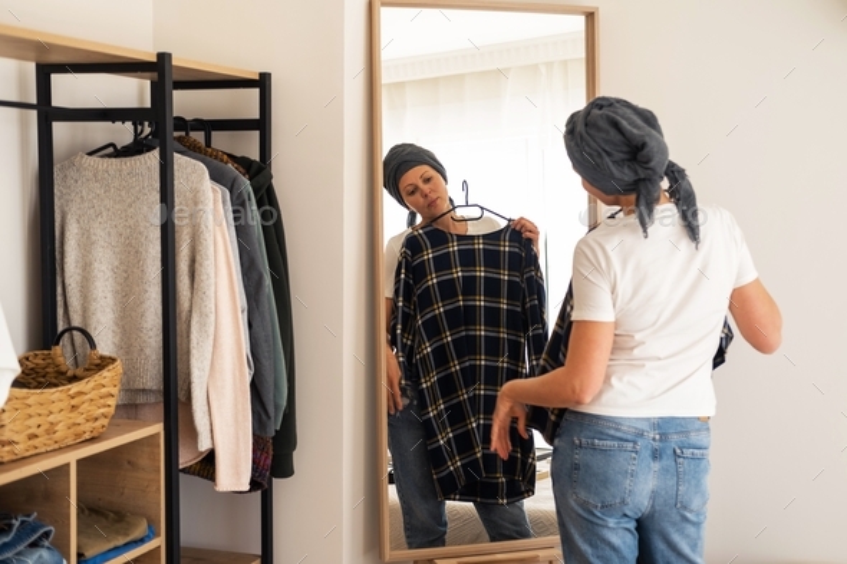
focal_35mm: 53
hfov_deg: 37.5
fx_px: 1247
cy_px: 282
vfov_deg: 25.5
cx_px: 424
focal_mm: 35
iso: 200
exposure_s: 1/125
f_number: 2.8
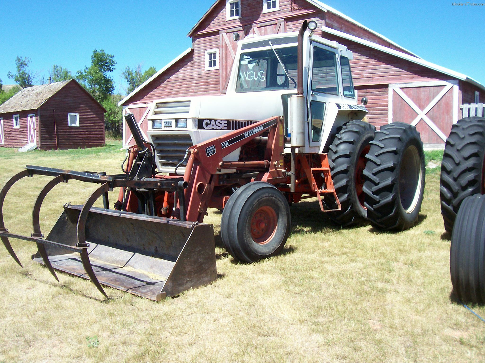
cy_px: 182
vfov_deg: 41.8
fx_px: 476
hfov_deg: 54.0
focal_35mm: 34
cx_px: 242
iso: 80
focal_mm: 5.6
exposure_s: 1/251
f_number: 5.1
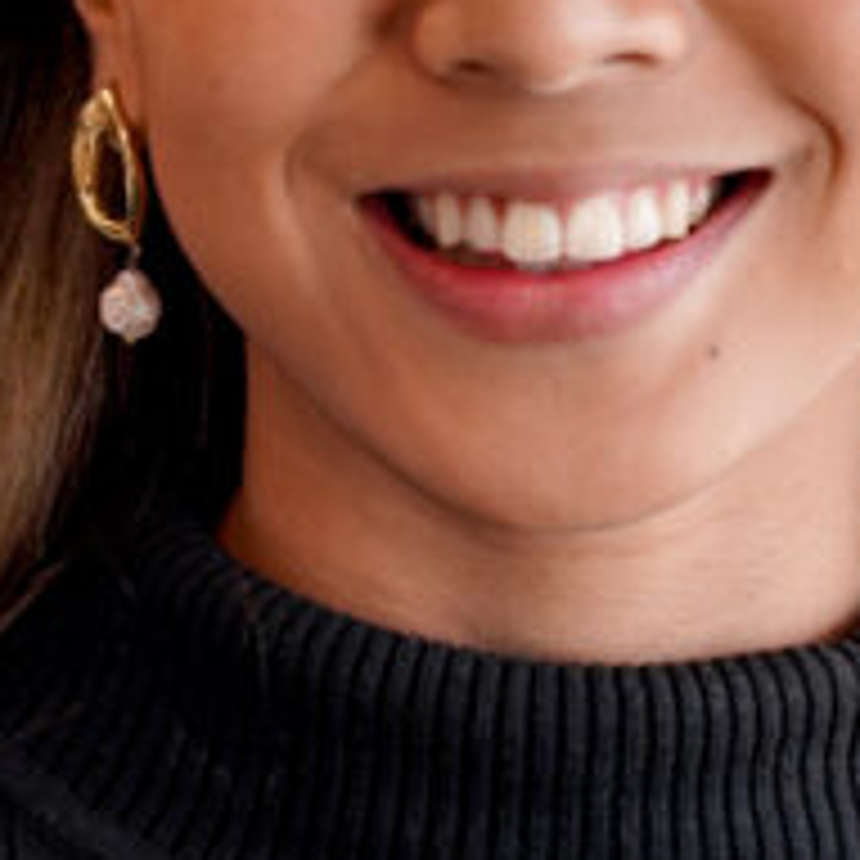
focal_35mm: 300
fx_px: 8432
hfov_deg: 5.8
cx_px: 711
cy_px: 367
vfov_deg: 5.8
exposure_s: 1/160
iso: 500
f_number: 4
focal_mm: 66
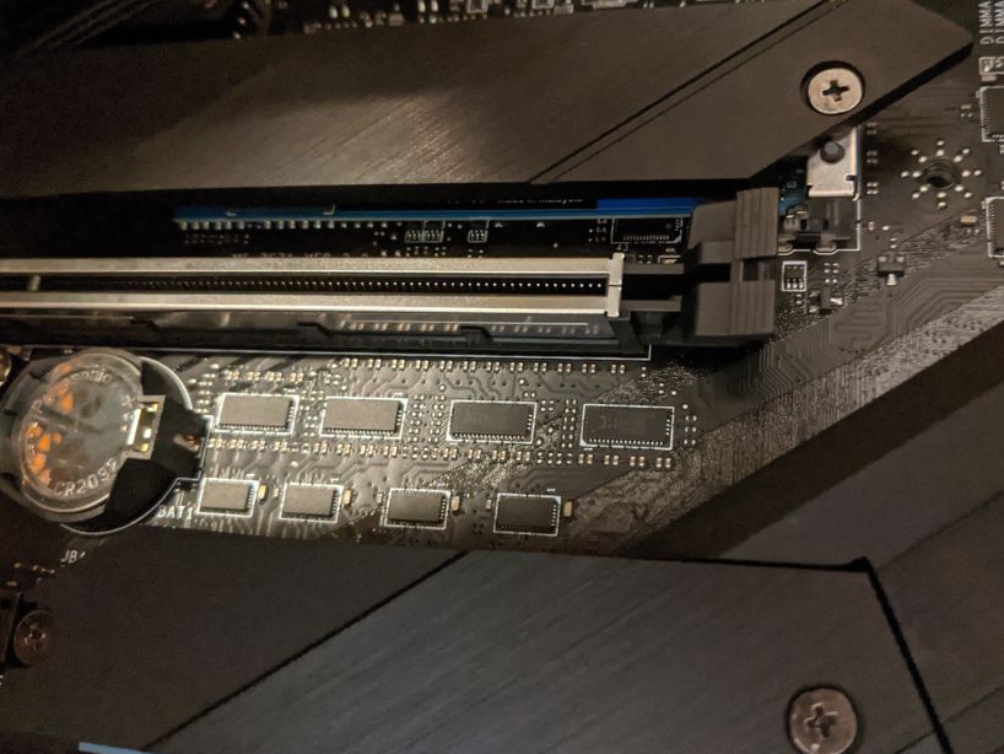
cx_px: 555
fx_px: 928
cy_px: 346
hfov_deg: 56.7
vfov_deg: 44.1
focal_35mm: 32
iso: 2087
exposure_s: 1/15
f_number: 1.8
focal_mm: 4.44
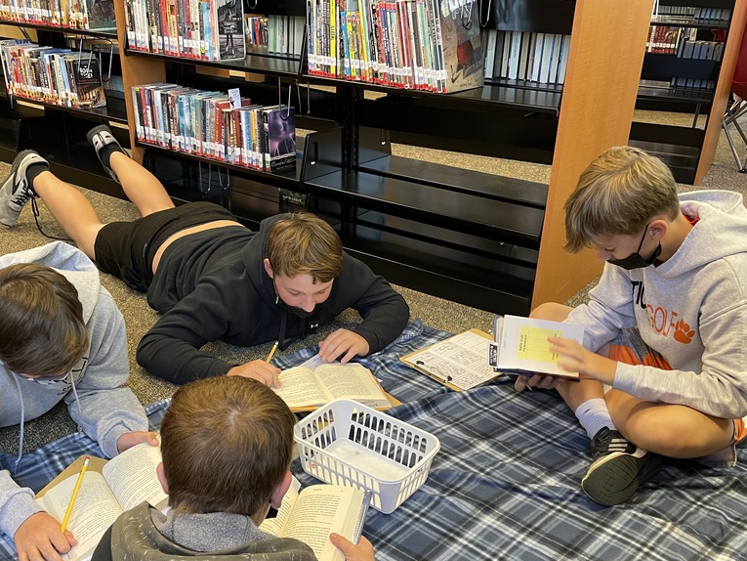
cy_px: 341
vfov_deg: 41.6
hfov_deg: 53.9
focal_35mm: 34
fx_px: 734
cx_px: 362
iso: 250
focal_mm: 4.2
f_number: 1.6
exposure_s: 1/60
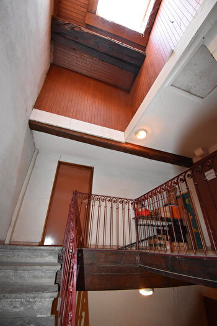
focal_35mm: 15
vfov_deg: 100.4
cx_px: 108
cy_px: 163
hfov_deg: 77.3
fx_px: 136
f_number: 4.5
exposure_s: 1/60
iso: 2500
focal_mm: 10
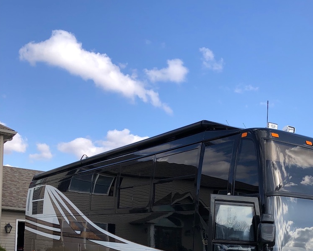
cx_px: 210
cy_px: 261
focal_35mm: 49
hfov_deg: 37.6
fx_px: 454
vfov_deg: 28.6
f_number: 1.8
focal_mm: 4
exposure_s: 1/1056
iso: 20
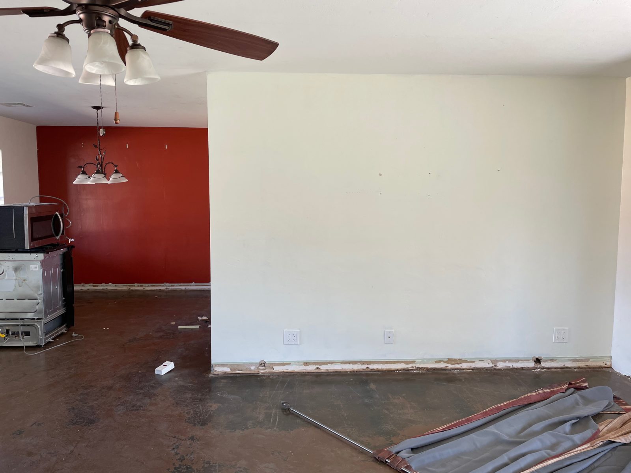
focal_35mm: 26
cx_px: 316
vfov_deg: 53.1
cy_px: 236
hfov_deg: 67.3
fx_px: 474
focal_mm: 4.2
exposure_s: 1/121
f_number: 1.6
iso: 64
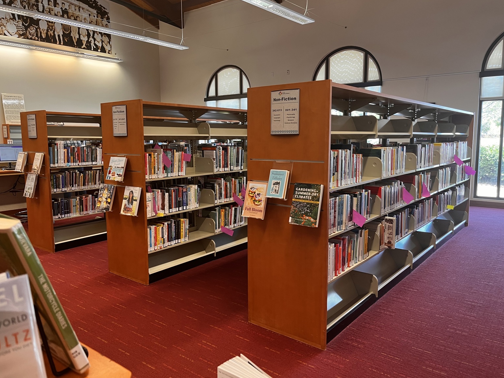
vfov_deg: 51.4
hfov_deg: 65.3
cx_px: 244
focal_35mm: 27
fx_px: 393
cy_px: 184
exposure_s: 1/60
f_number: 1.6
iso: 100
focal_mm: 5.1
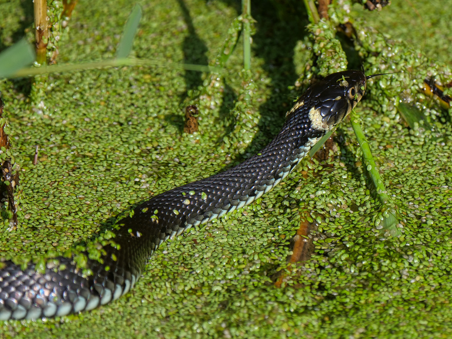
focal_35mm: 944
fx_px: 12323
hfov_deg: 2.1
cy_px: 168
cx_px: 236
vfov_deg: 1.6
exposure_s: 1/640
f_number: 6.3
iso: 200
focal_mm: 400
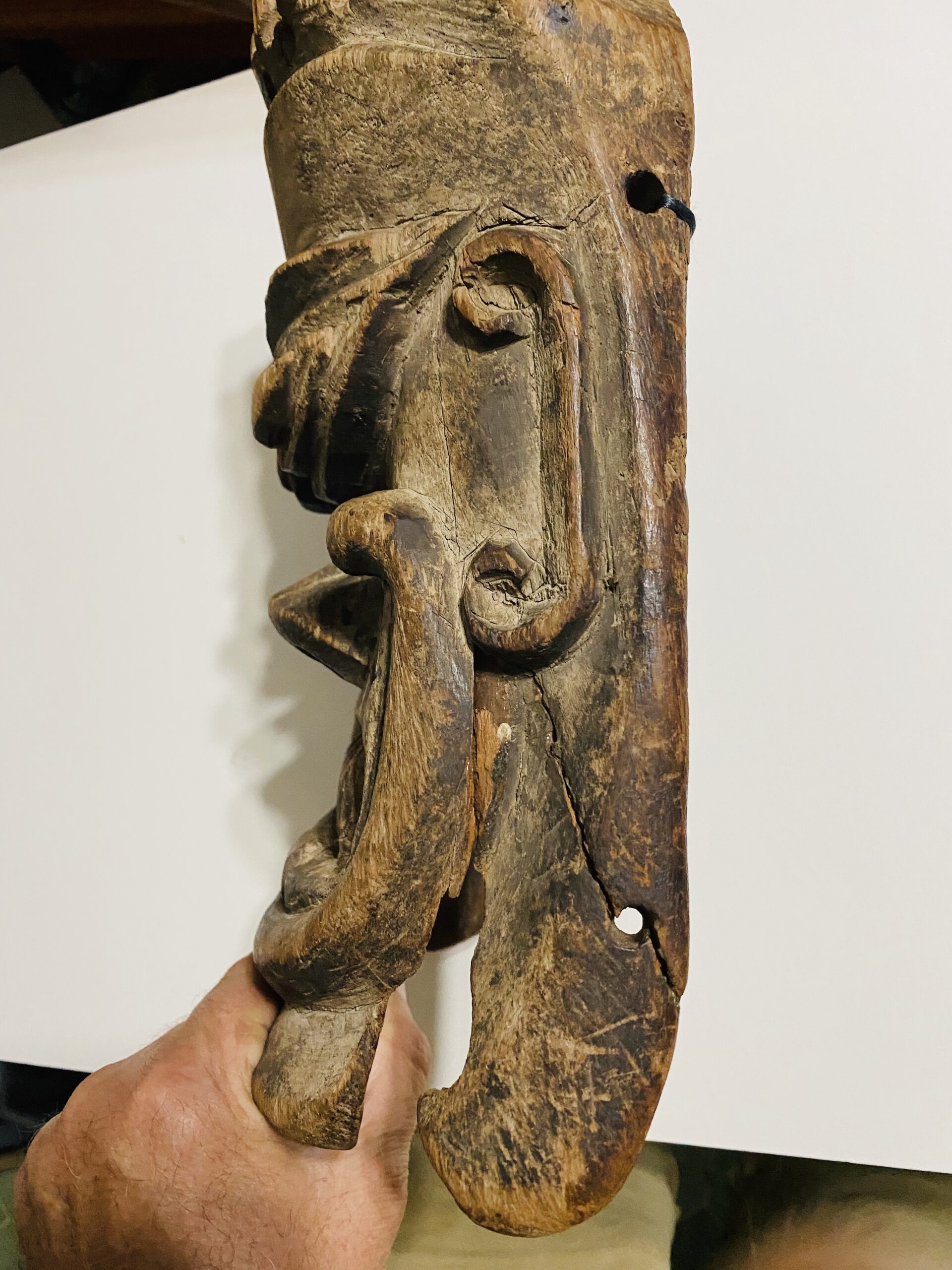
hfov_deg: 53.1
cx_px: 476
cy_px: 635
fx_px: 953
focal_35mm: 26
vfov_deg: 67.3
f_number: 1.8
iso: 400
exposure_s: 1/60
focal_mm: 4.25
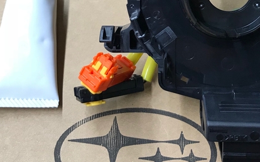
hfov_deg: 43.0
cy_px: 26
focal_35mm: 46
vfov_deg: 27.2
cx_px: 170
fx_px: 326
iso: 20
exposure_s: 1/30
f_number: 1.8
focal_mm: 3.99
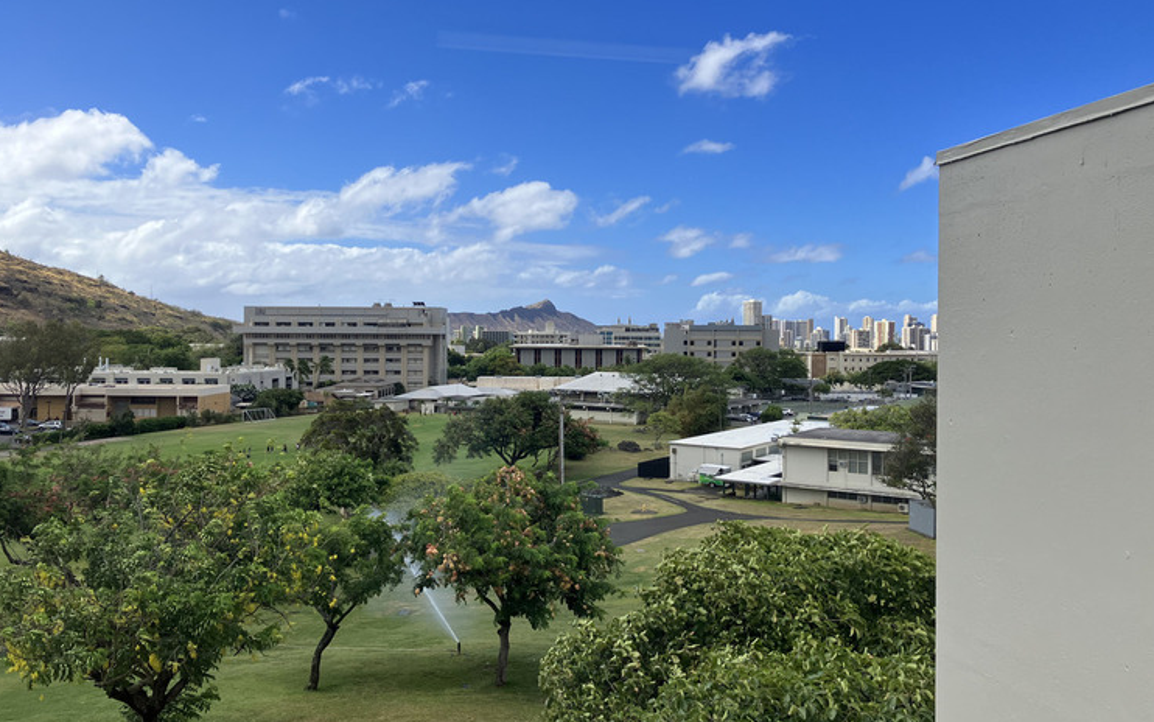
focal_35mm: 30
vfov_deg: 41.8
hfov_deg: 62.9
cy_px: 352
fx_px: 944
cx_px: 574
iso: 32
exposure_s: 1/1946
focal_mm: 3.99
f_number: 1.8
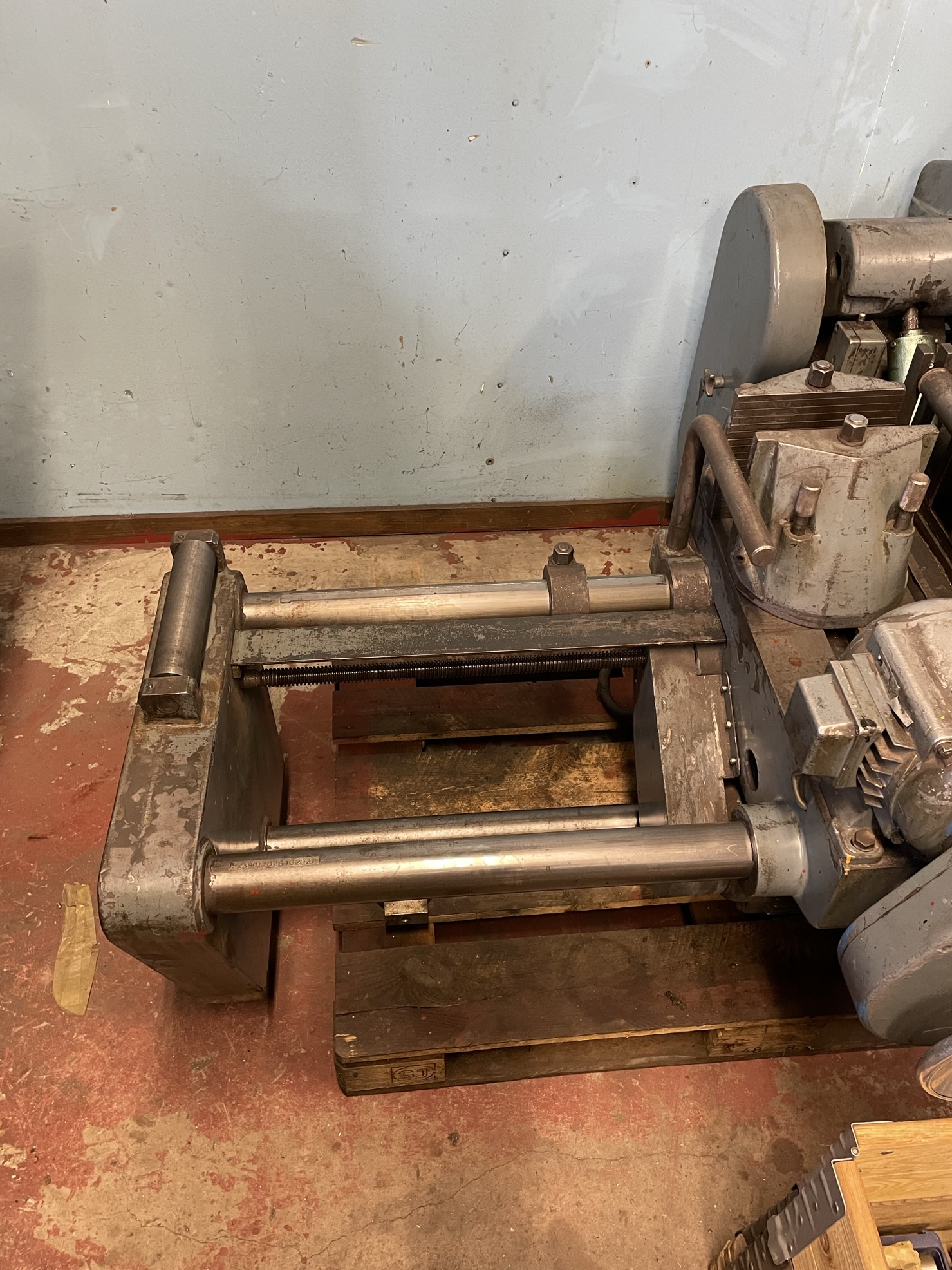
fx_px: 990
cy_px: 650
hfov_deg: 51.4
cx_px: 474
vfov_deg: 65.3
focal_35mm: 27
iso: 250
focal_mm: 4.2
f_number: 1.6
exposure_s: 1/50
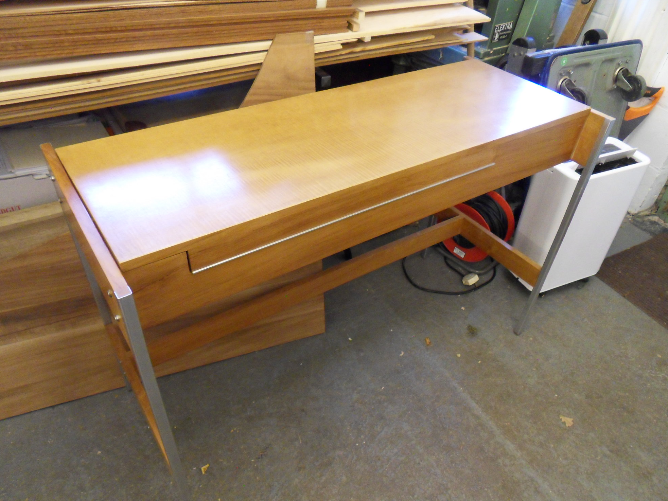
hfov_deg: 69.4
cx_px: 341
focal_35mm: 25
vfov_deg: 54.9
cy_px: 256
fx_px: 482
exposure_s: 1/10
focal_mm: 4.2
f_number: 3.3
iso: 400
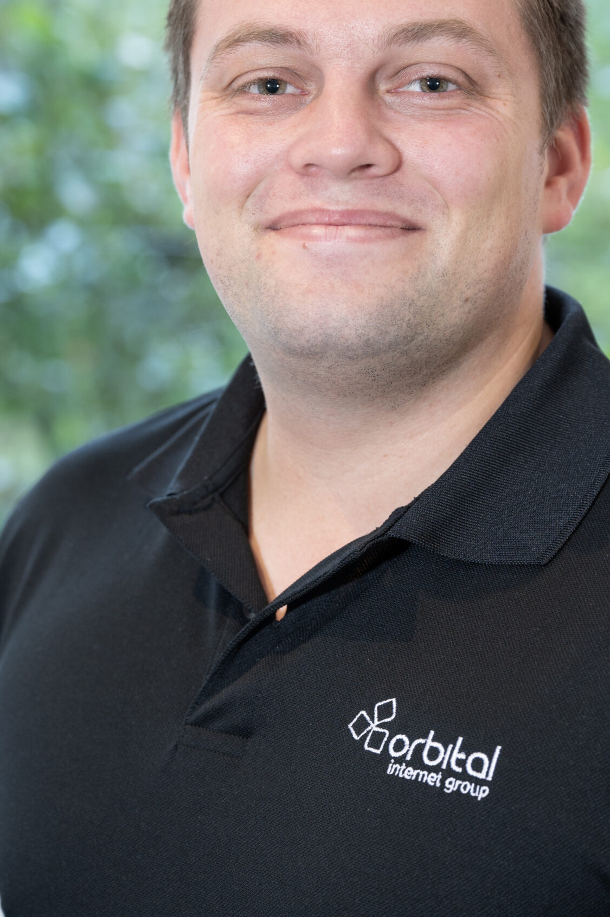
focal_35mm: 106
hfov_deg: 12.9
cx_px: 361
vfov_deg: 19.2
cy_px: 304
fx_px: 2698
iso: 800
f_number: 4
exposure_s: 1/60
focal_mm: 70
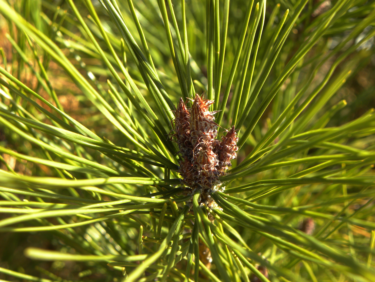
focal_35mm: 85
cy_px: 141
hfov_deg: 23.0
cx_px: 188
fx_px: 921
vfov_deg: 17.4
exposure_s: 1/180
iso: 64
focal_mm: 15.1
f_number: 4
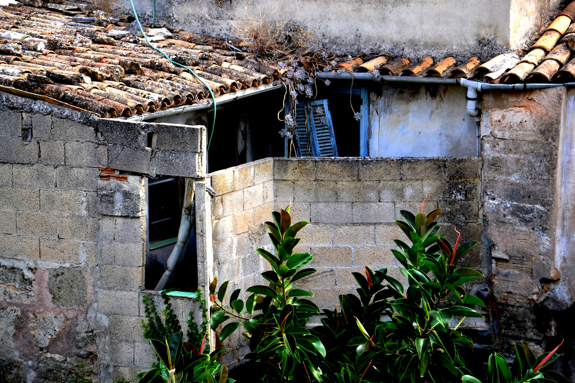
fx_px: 2156
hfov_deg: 15.2
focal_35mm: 135
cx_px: 288
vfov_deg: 10.2
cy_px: 192
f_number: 5.6
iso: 360
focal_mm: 90
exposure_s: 1/500
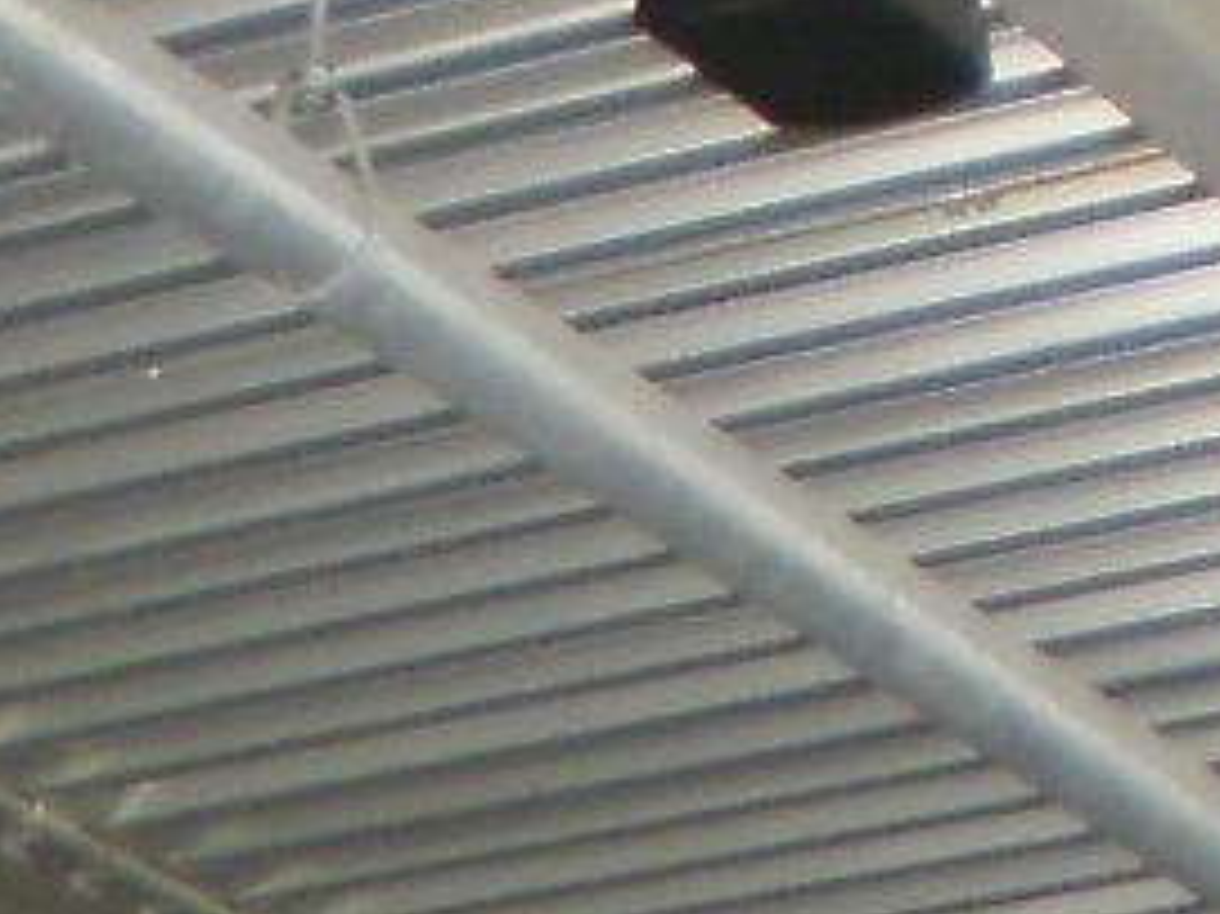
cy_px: 3404
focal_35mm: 287
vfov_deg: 4.8
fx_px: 10110
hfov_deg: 6.7
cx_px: -1170
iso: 100
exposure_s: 1/125
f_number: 3.1
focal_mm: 6.3
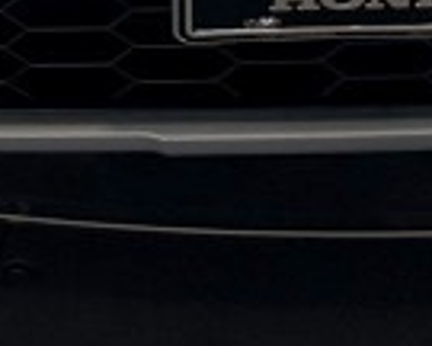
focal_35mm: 178
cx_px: 336
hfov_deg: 10.8
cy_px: -673
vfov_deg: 7.6
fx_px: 2276
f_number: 1.78
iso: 160
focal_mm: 6.86
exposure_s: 1/60
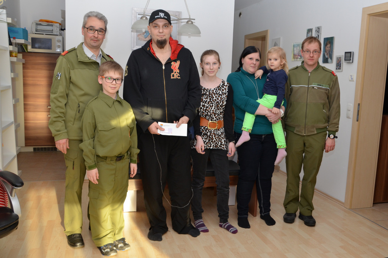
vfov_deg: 41.6
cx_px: 194
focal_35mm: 32
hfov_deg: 59.5
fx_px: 339
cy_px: 129
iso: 400
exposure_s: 1/60
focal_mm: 21
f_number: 5.6
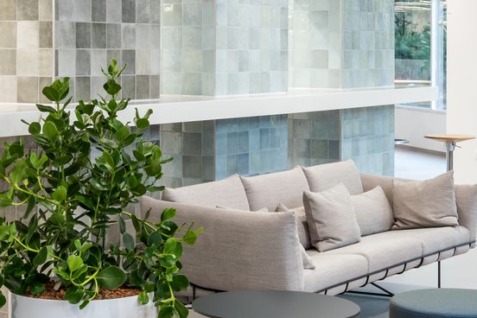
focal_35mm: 100
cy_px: 53
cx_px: 176
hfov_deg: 20.4
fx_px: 1325
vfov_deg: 13.6
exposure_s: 1
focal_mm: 24
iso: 64
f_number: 11
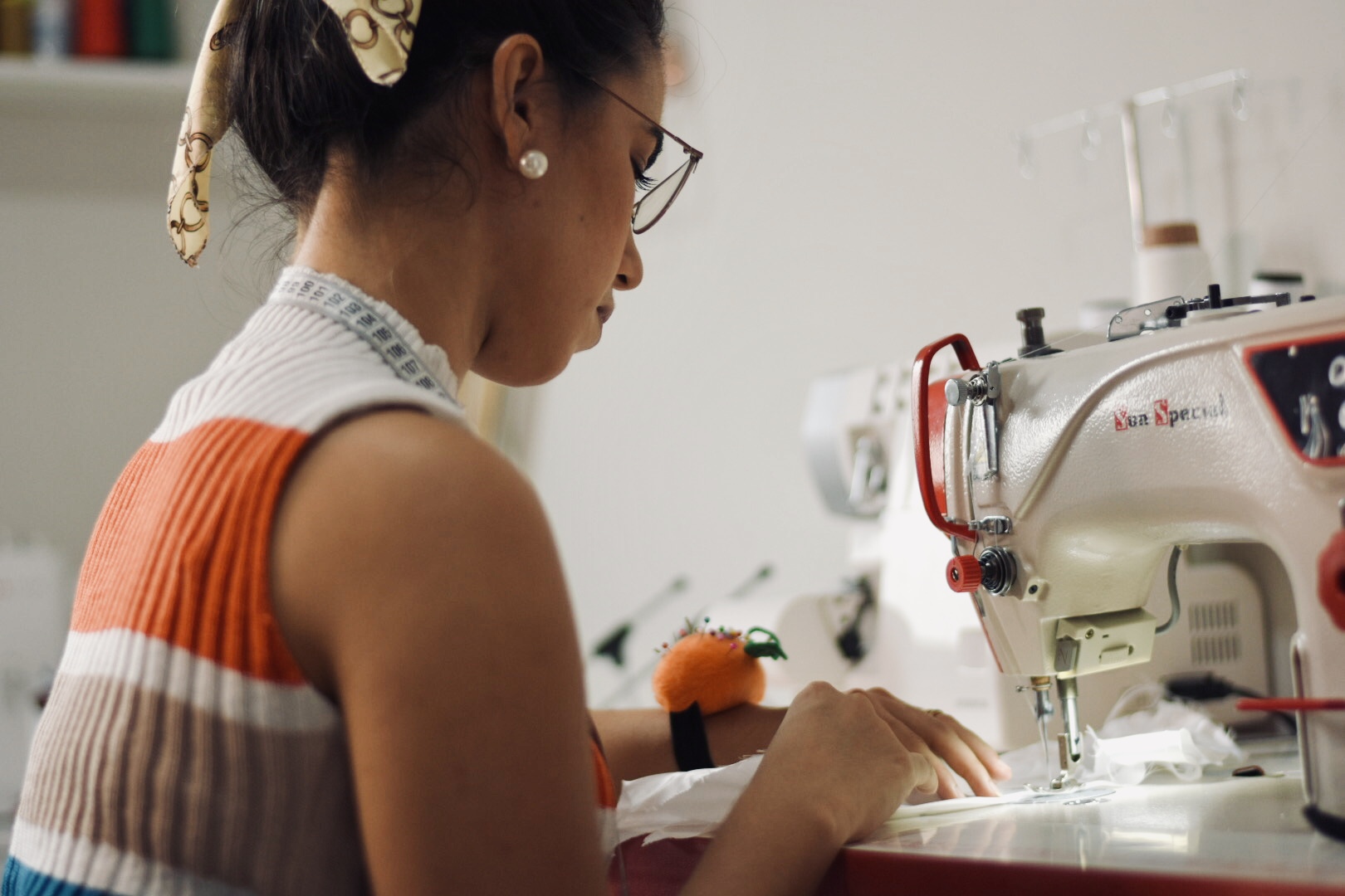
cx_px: 672
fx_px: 2802
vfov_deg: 18.2
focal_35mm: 75
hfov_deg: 27.0
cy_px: 448
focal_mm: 50
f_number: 1.8
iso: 320
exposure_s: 1/250
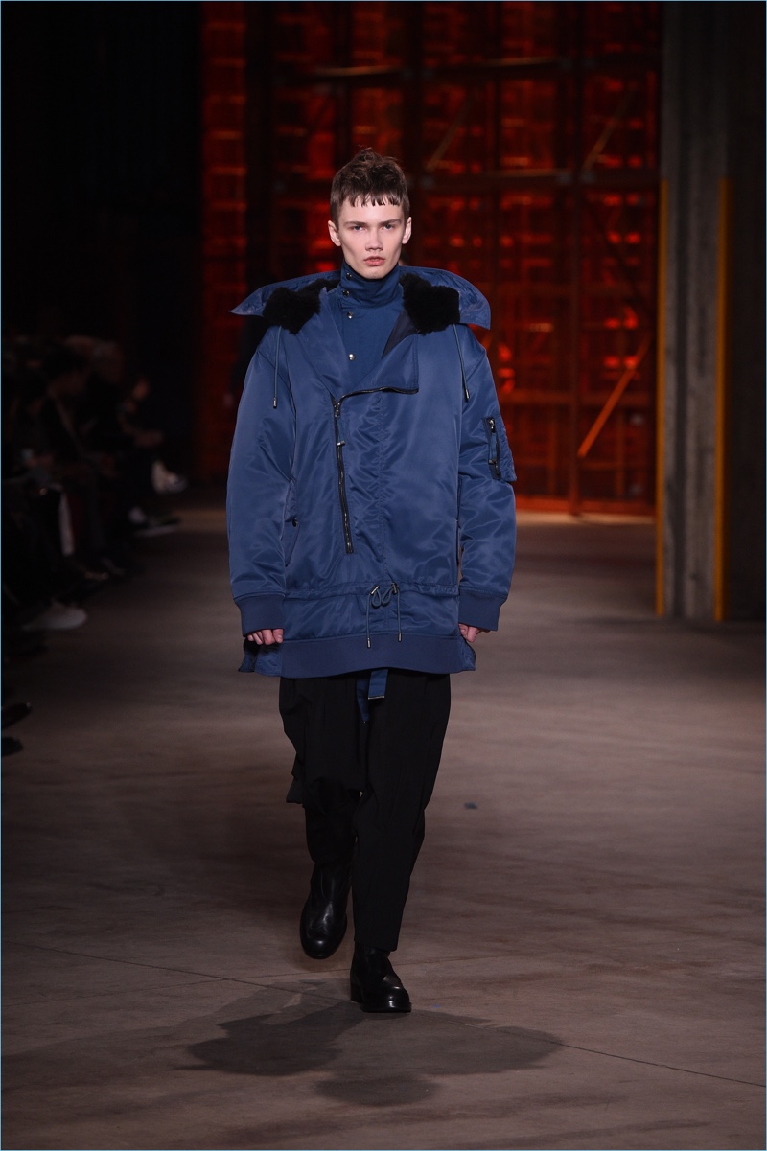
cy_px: 576
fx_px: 5276
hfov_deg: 8.3
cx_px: 384
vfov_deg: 12.5
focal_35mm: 165
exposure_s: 1/500
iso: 2500
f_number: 4.5
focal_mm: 165
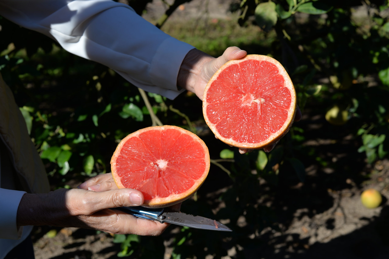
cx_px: 194
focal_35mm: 50
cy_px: 130
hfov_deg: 39.6
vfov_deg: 27.0
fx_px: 540
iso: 100
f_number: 9
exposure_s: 1/320
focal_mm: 50
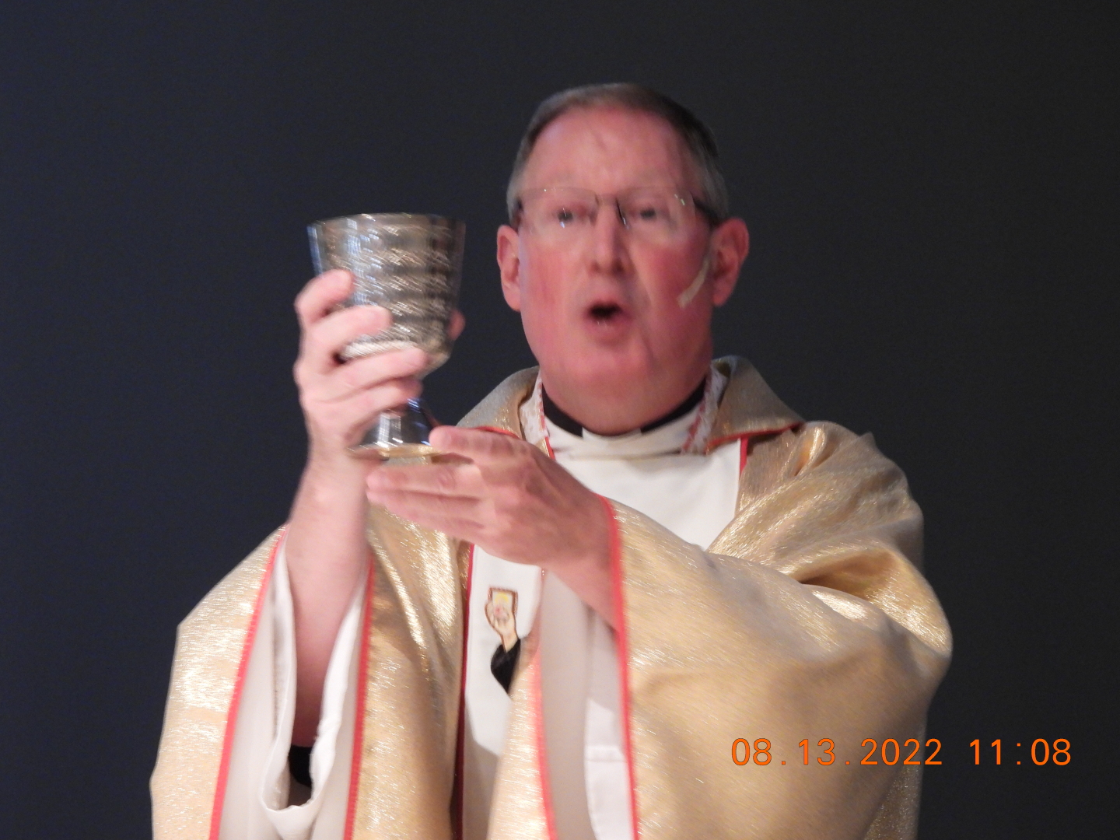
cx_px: 560
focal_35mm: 400
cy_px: 420
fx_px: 12942
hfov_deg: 5.0
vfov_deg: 3.7
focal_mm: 71.4
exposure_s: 1/13
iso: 800
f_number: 5
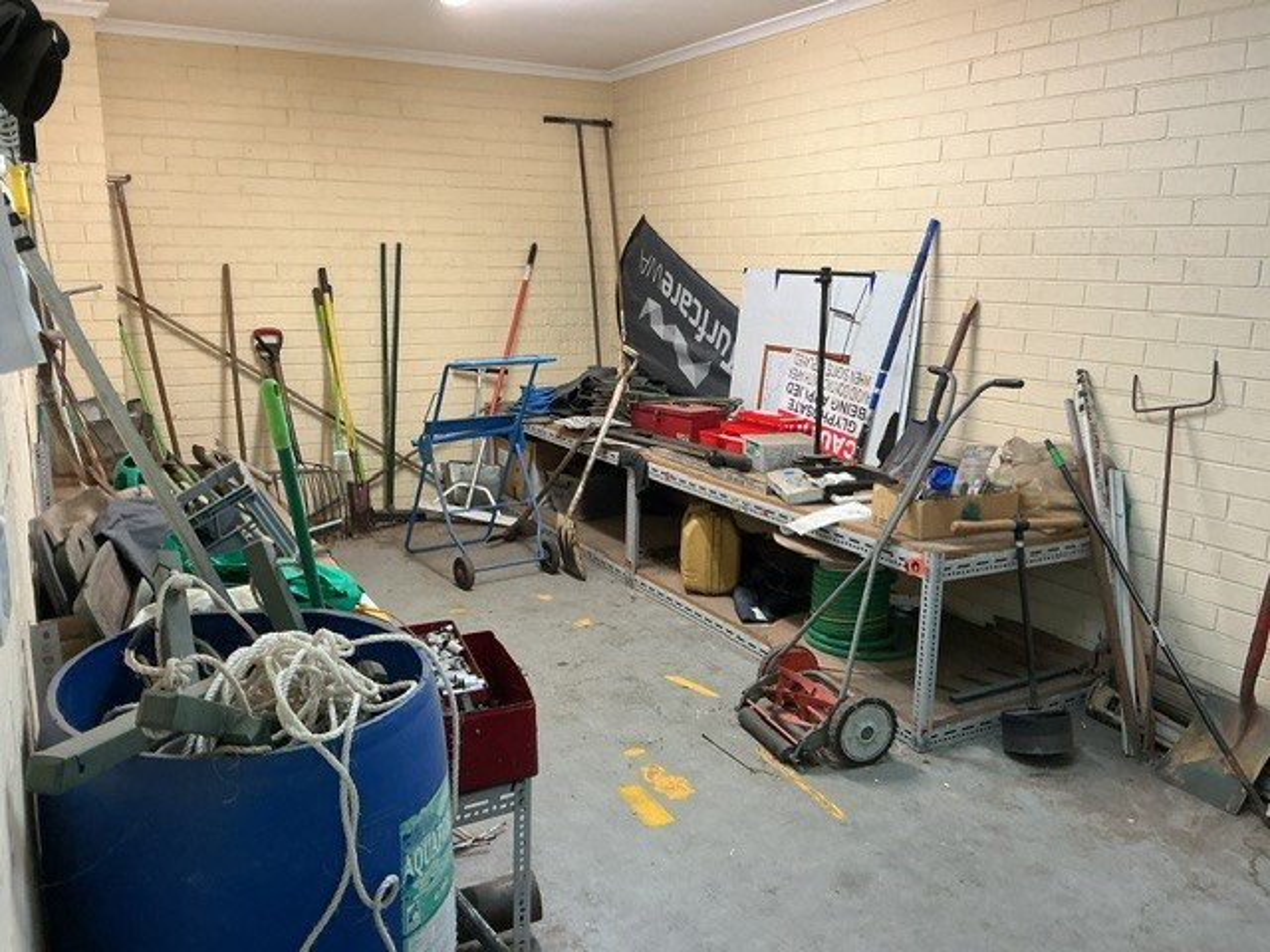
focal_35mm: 29
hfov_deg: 61.7
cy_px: 476
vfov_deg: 48.2
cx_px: 635
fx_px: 1064
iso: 100
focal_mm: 3
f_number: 1.8
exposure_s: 1/50
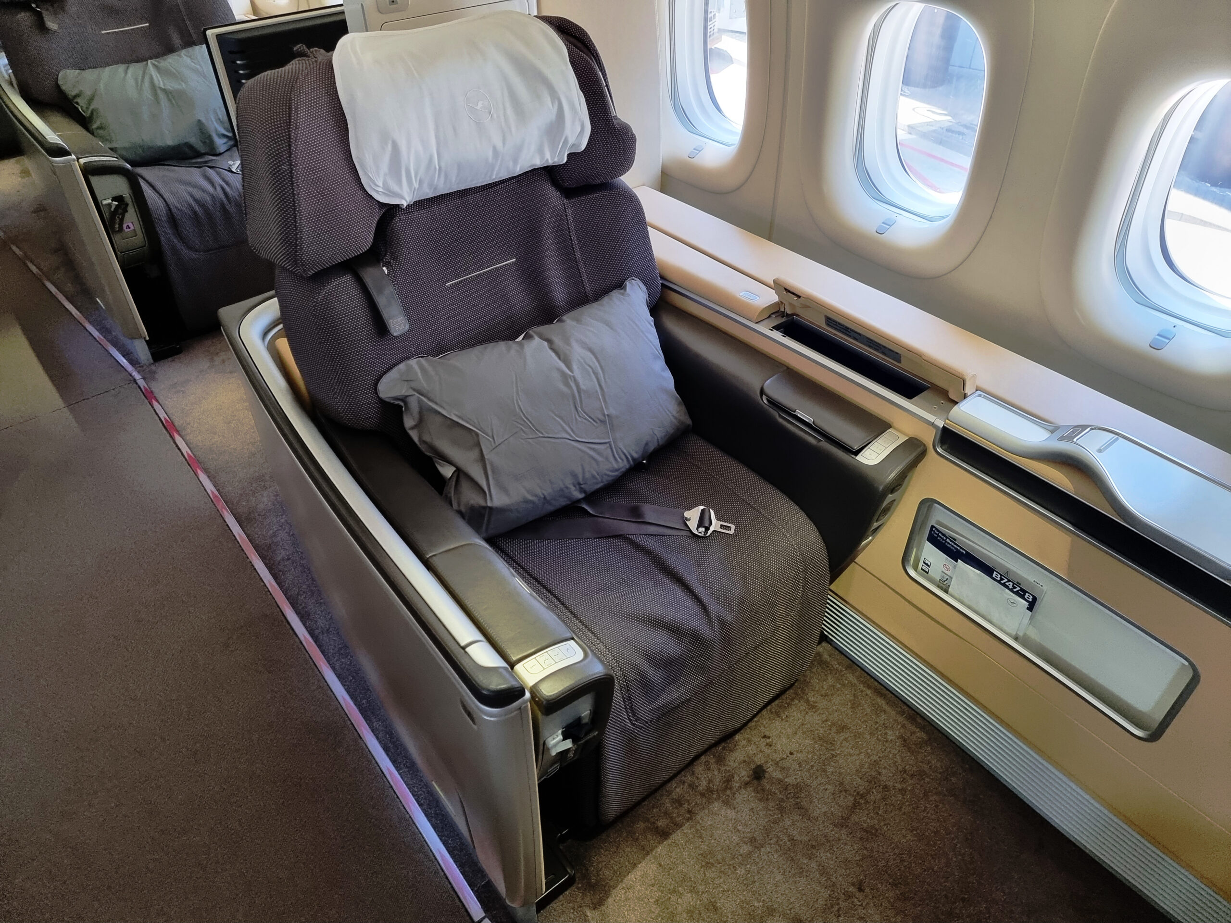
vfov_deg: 56.8
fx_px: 853
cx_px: 616
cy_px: 462
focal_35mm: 24
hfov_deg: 71.6
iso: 80
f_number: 1.8
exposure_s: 1/33
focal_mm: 6.7
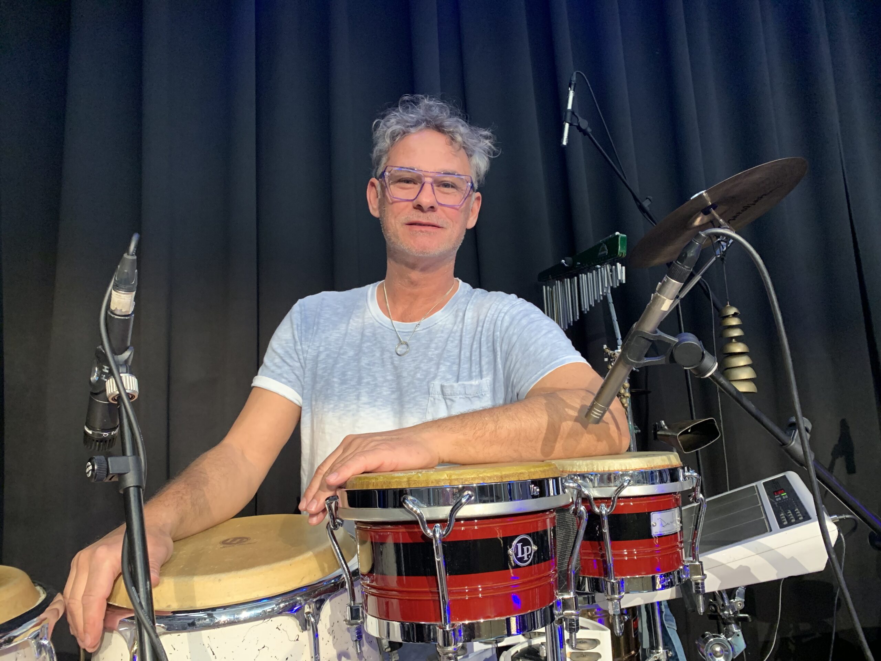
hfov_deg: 67.3
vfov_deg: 53.1
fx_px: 662
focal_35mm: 26
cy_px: 330
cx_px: 440
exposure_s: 1/33
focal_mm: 4.25
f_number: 1.8
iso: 250
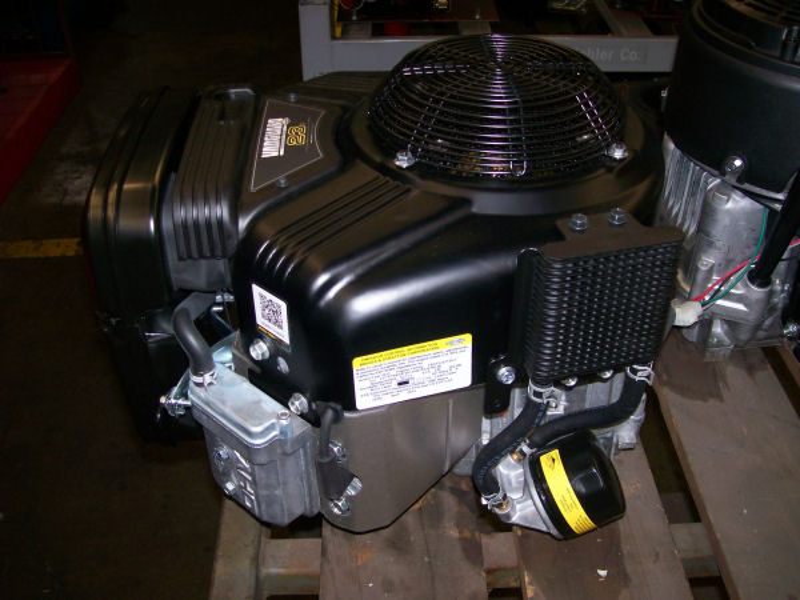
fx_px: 832
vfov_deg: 39.7
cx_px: 400
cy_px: 300
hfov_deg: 51.4
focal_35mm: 36
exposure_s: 1/64
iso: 80
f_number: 2.7
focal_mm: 6
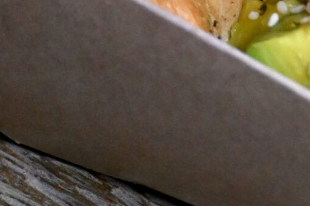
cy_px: -235
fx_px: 6191
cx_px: 427
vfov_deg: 1.9
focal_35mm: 719
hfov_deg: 2.9
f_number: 5
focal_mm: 96
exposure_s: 1/100
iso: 3200
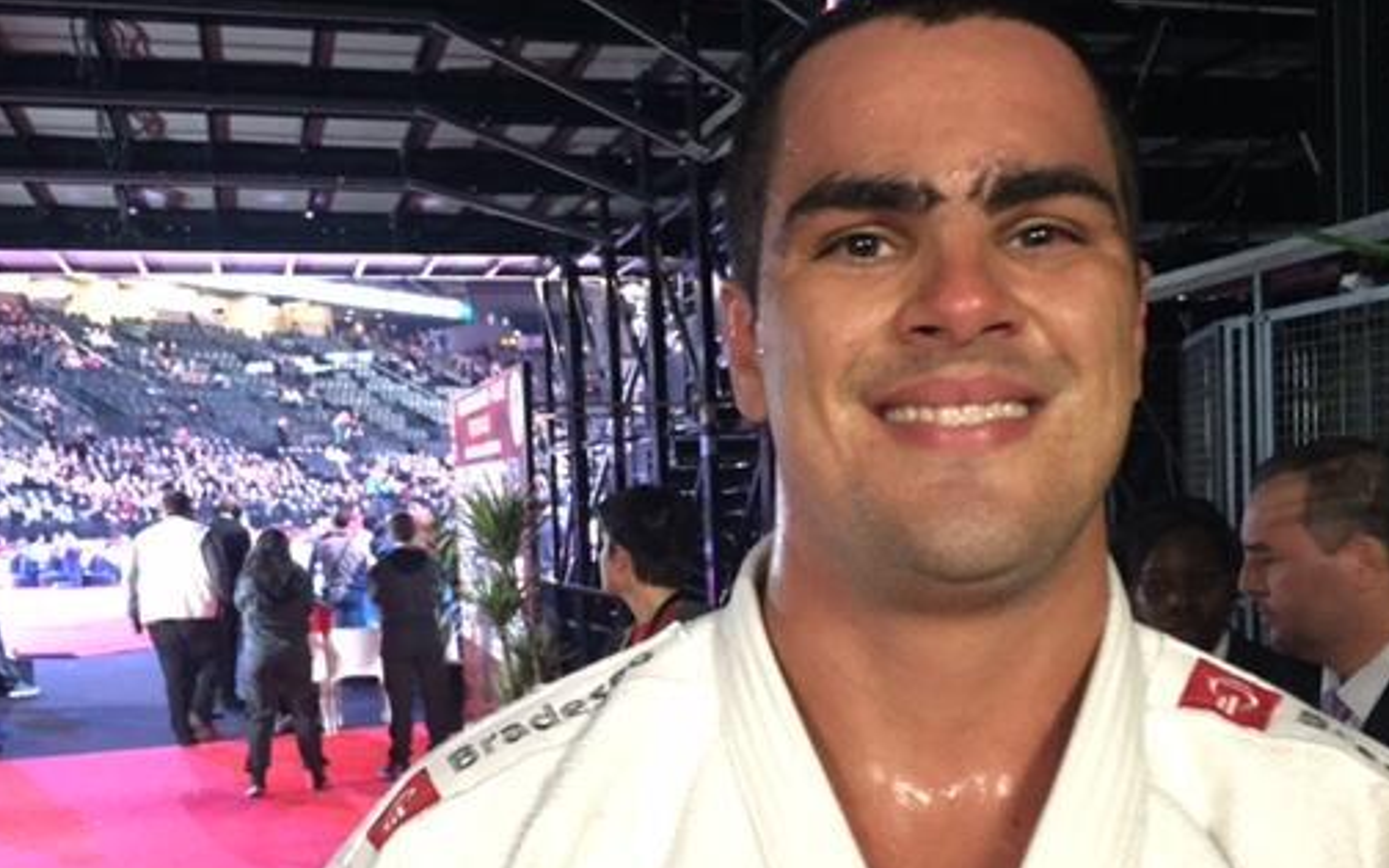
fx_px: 1476
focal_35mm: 39
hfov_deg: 50.3
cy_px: 590
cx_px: 763
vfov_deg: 32.5
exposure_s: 1/17
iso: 640
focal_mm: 4.15
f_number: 2.2
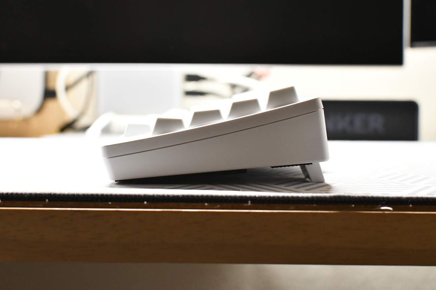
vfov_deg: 26.0
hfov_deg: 38.2
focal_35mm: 52
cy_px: 145
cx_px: 218
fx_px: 630
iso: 3600
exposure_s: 1/60
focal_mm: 35
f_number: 5
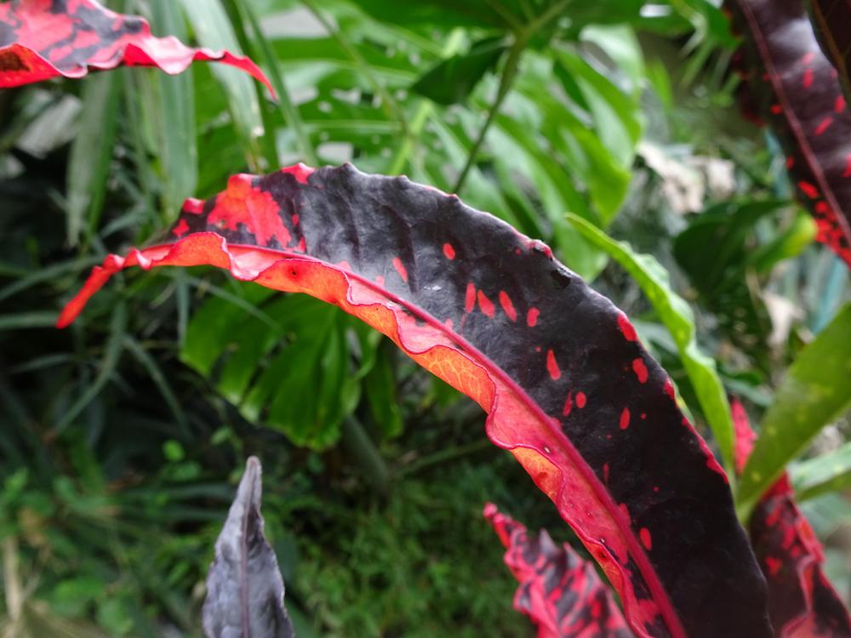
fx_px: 590
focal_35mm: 24
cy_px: 319
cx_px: 426
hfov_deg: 71.6
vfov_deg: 56.8
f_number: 3.5
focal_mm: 4.1
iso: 125
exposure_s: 1/100
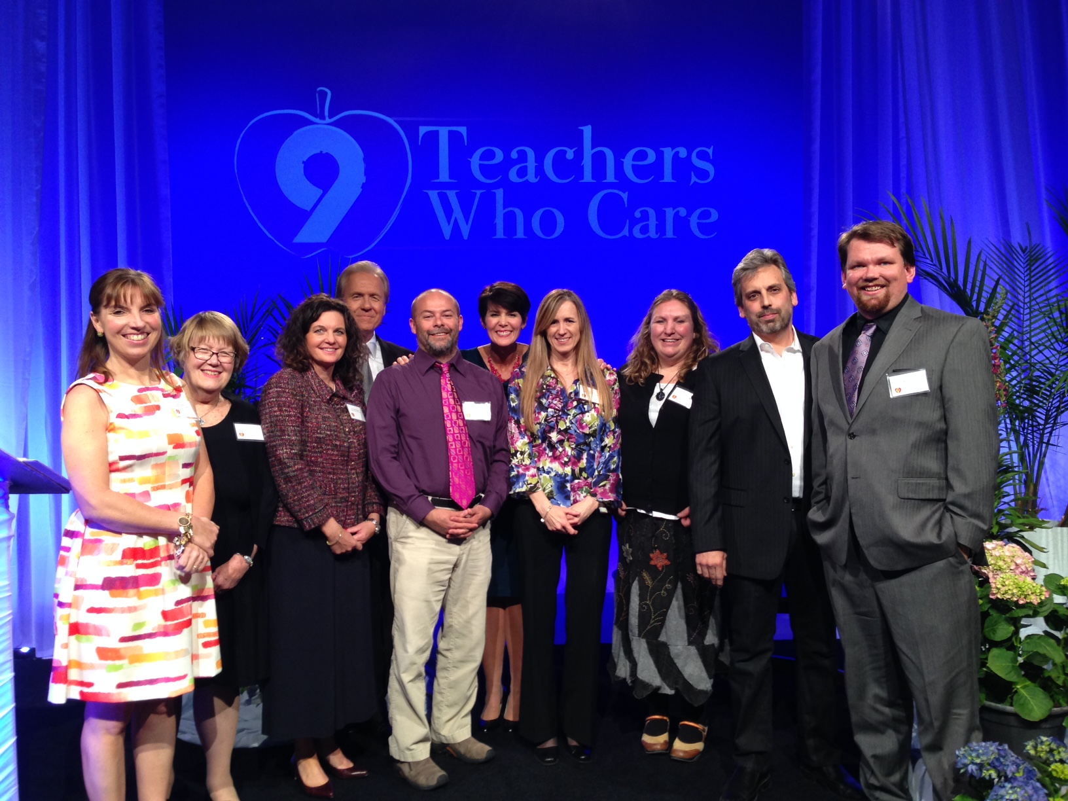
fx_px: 1018
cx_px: 534
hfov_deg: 55.4
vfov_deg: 42.9
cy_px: 400
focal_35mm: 33
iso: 100
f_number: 2.4
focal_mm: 4.12
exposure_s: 1/20
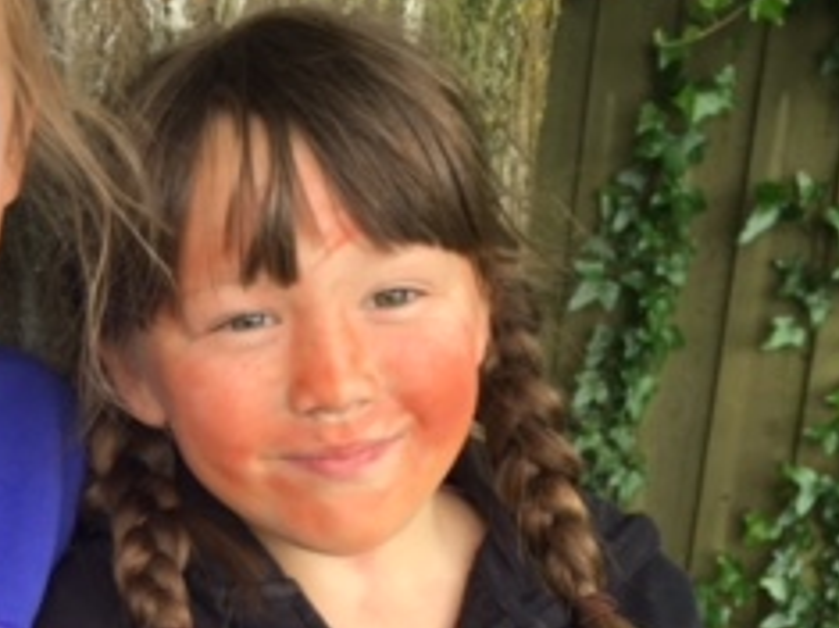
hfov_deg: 23.7
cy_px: 517
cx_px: 4
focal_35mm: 79
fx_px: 1914
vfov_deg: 18.4
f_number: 2.2
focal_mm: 4.15
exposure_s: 1/100
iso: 32
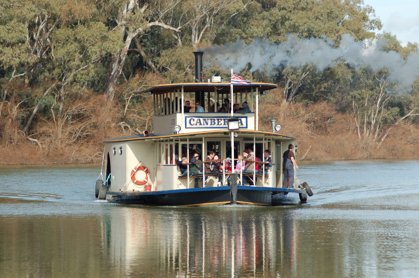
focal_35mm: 195
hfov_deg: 10.6
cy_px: 139
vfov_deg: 7.0
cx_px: 210
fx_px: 2268
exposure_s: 1/500
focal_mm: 130
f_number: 5.6
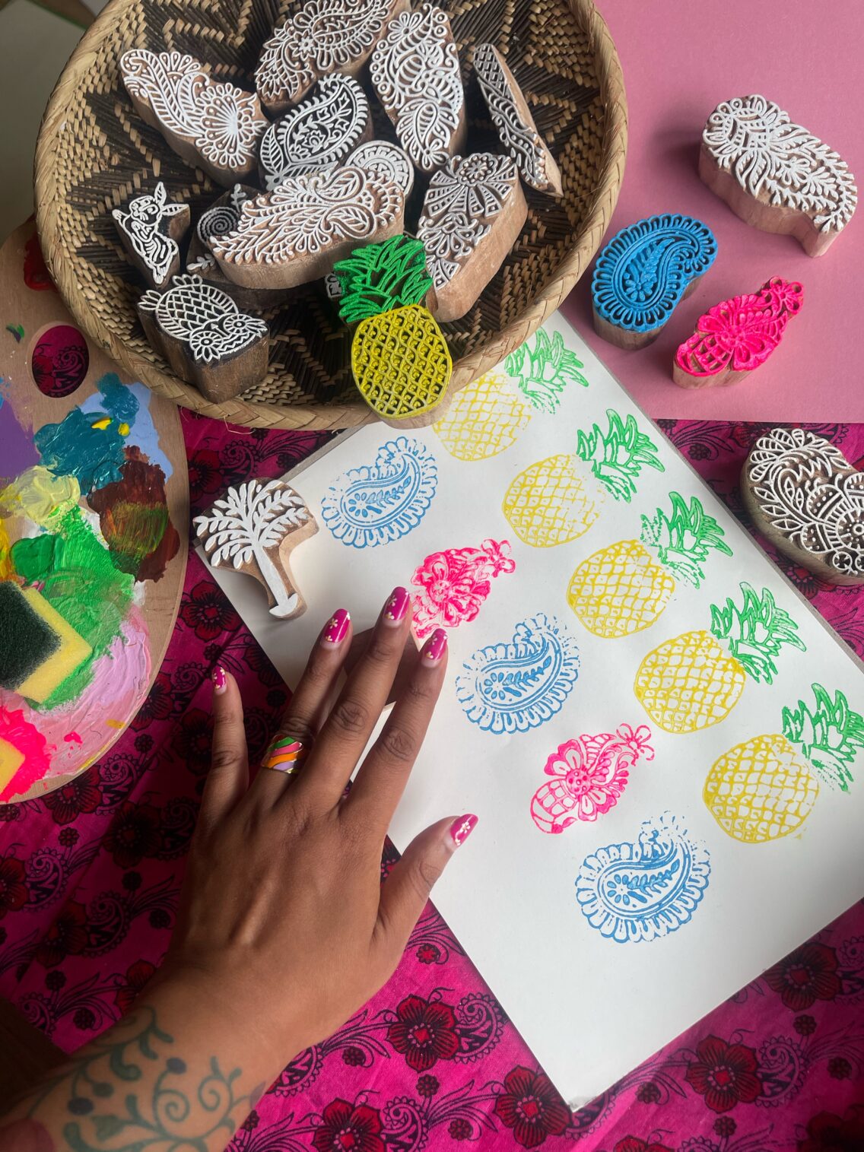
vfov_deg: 67.3
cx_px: 432
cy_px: 576
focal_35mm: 26
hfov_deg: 53.1
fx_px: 865
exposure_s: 1/530
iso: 32
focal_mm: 5.1
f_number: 1.6
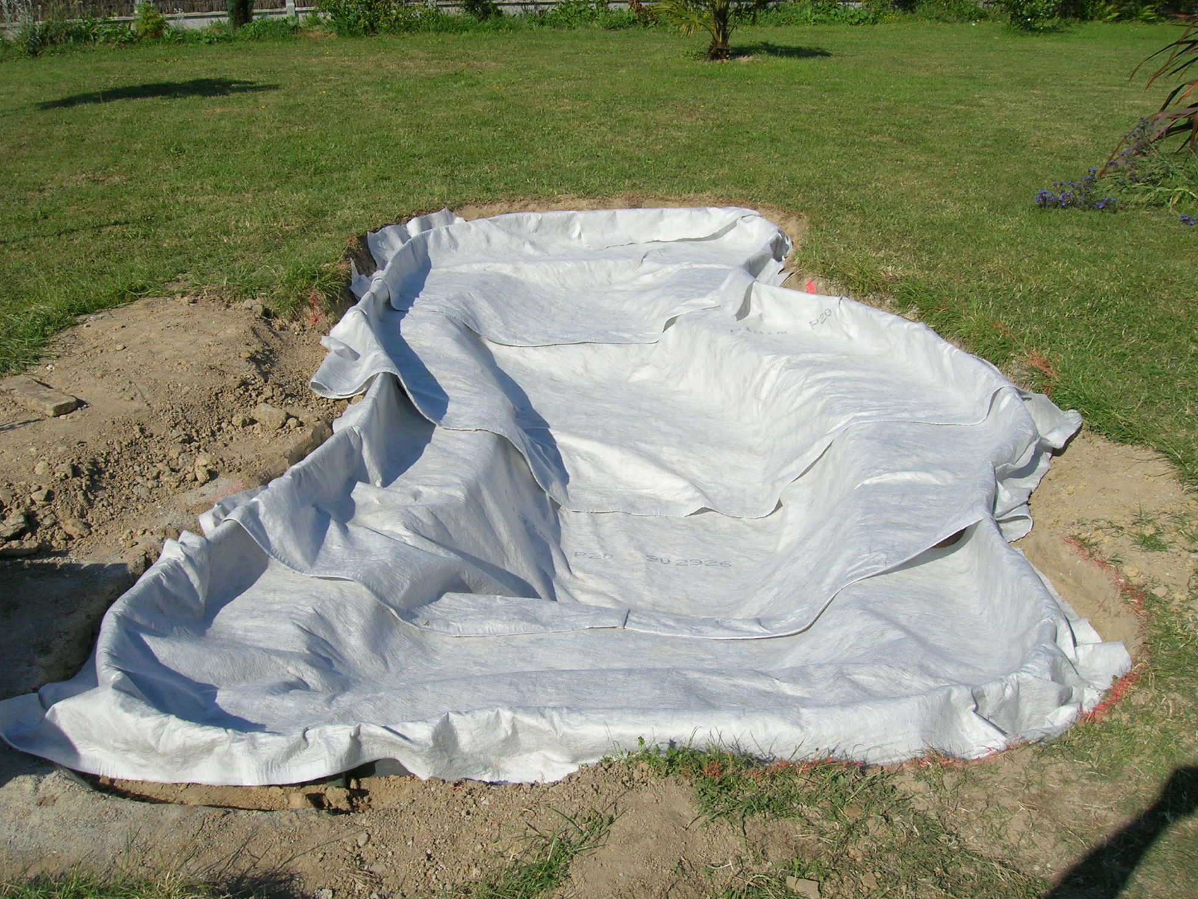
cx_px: 594
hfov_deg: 52.6
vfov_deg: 40.7
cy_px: 440
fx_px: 1211
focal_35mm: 35
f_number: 4.9
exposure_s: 1/573
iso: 50
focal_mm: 5.7
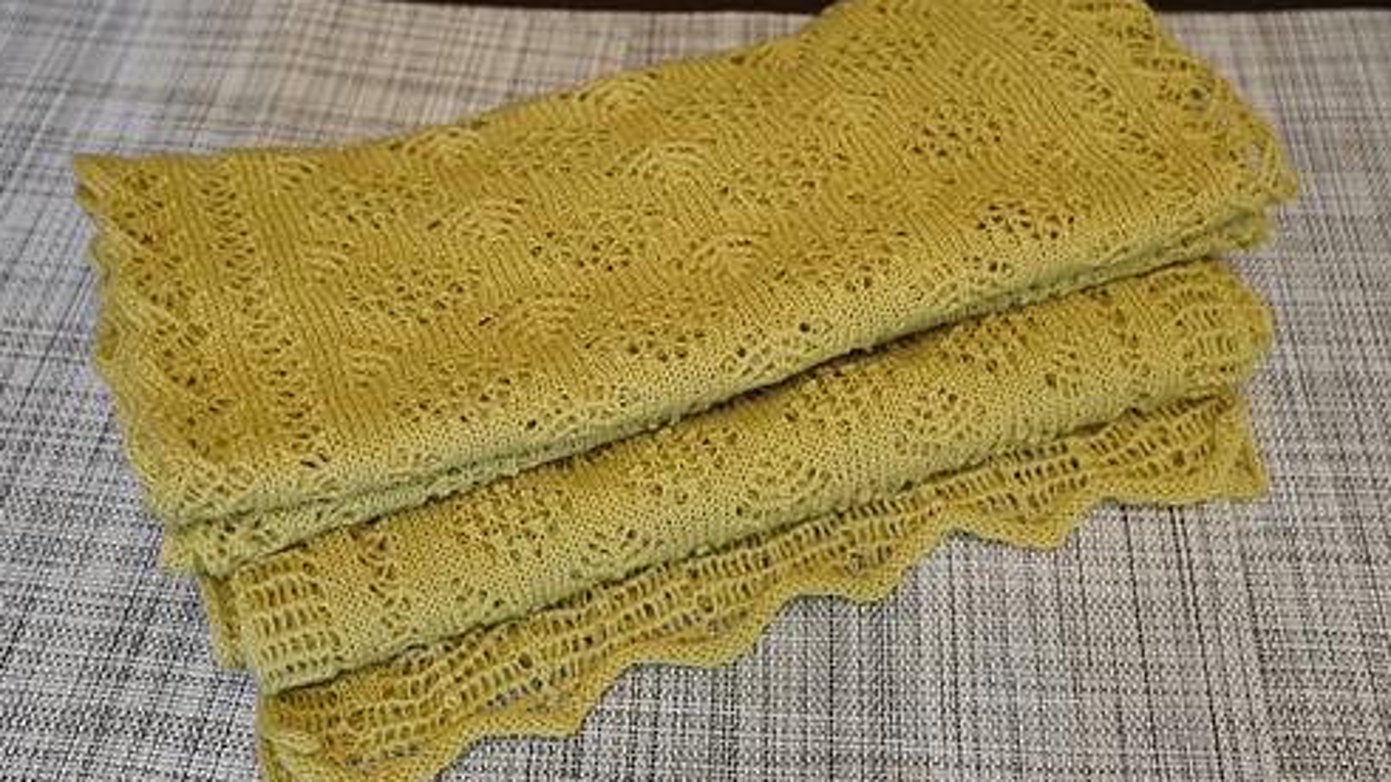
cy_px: 460
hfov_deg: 42.9
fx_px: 1770
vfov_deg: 24.9
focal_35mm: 48
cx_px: 691
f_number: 4.5
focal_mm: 30
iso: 2000
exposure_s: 1/160
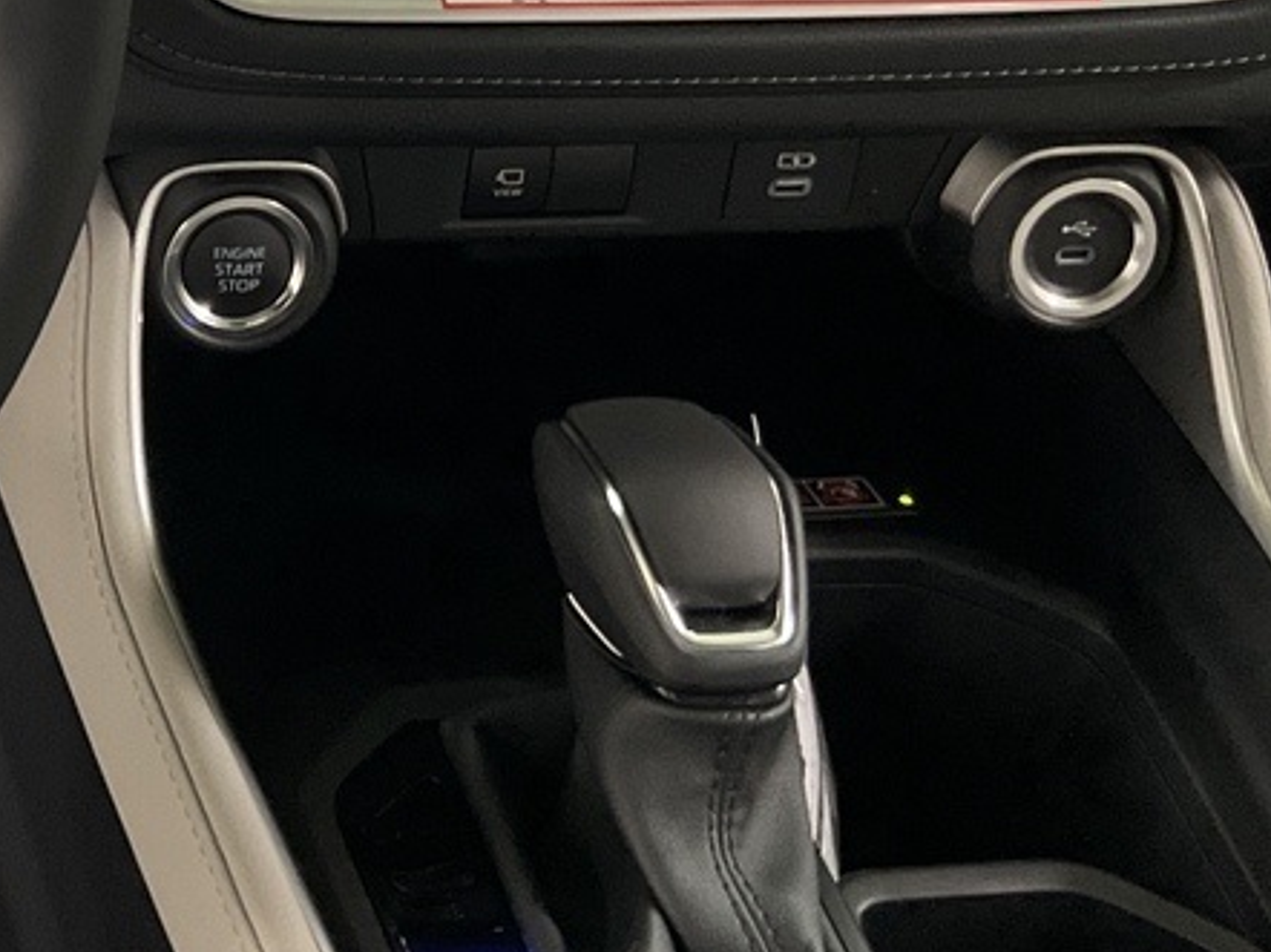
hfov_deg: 21.3
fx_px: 3083
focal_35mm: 84
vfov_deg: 17.0
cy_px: -101
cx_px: -339
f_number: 1.8
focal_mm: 3
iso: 200
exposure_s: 1/60
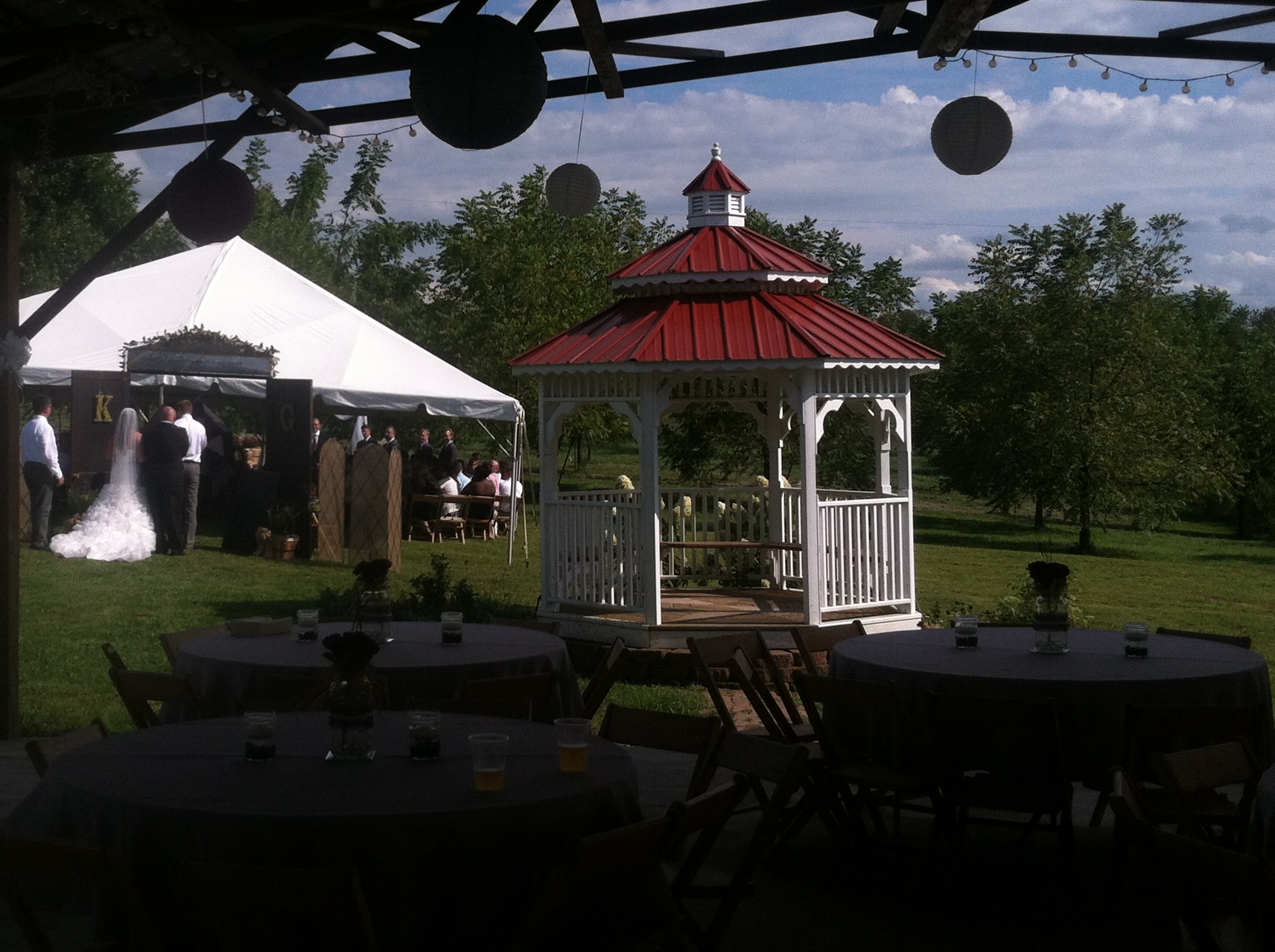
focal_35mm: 53
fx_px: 1949
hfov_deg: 35.6
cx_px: 365
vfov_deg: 27.4
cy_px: 359
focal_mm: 3.85
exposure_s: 1/1941
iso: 80
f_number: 2.8
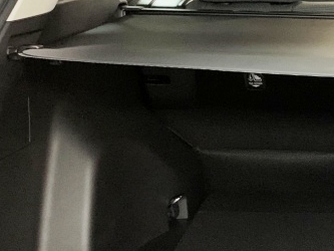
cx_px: 409
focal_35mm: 80
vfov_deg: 18.4
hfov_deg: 22.4
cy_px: 182
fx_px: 772
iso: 640
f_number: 1.8
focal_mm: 4.25
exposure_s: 1/20
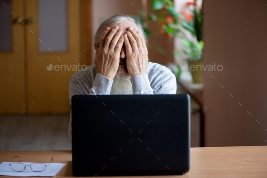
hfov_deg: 19.4
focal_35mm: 105
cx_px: 134
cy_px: 89
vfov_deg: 13.1
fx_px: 779
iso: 200
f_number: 2.8
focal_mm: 105
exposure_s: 1/200
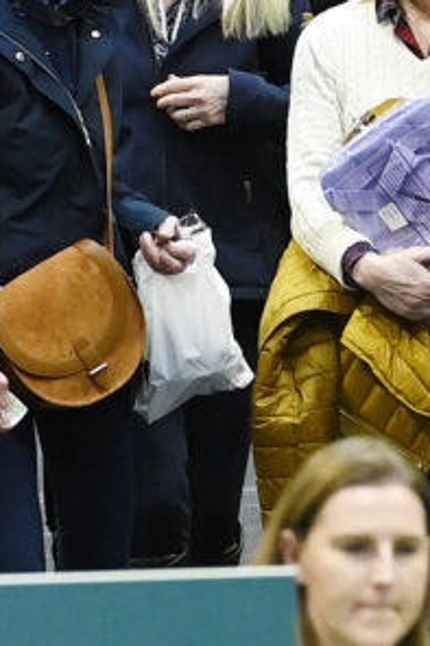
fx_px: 22349
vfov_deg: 1.7
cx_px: 395
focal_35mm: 1246
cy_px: -612
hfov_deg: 1.1
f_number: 4
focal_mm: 180
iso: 3200
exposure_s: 1/200
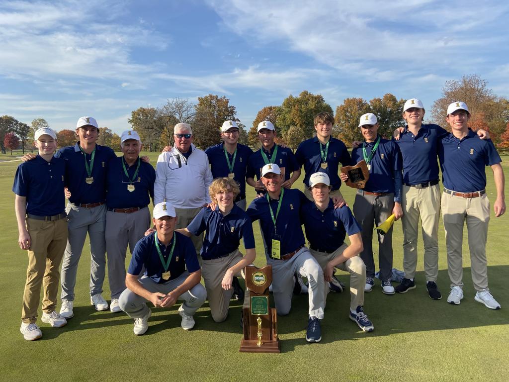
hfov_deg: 67.3
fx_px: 382
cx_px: 254
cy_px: 191
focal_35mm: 26
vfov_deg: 53.1
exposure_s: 1/1653
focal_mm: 4.25
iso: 32
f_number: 1.8
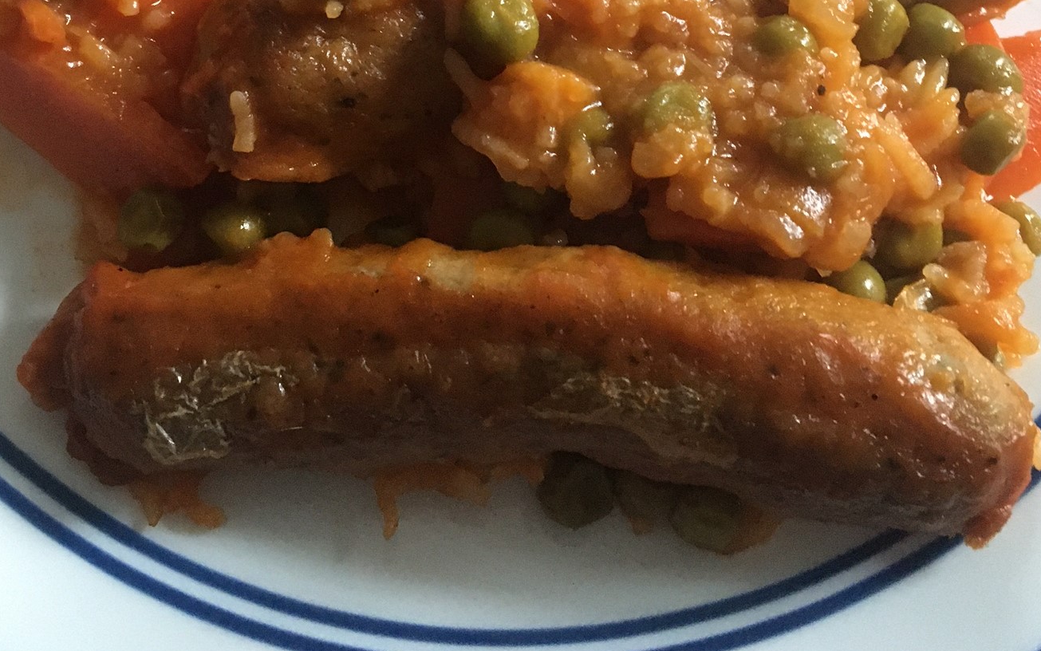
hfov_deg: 47.2
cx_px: 514
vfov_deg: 28.0
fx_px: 1192
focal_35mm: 42
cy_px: -56
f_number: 2.2
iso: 250
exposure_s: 1/15
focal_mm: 4.15
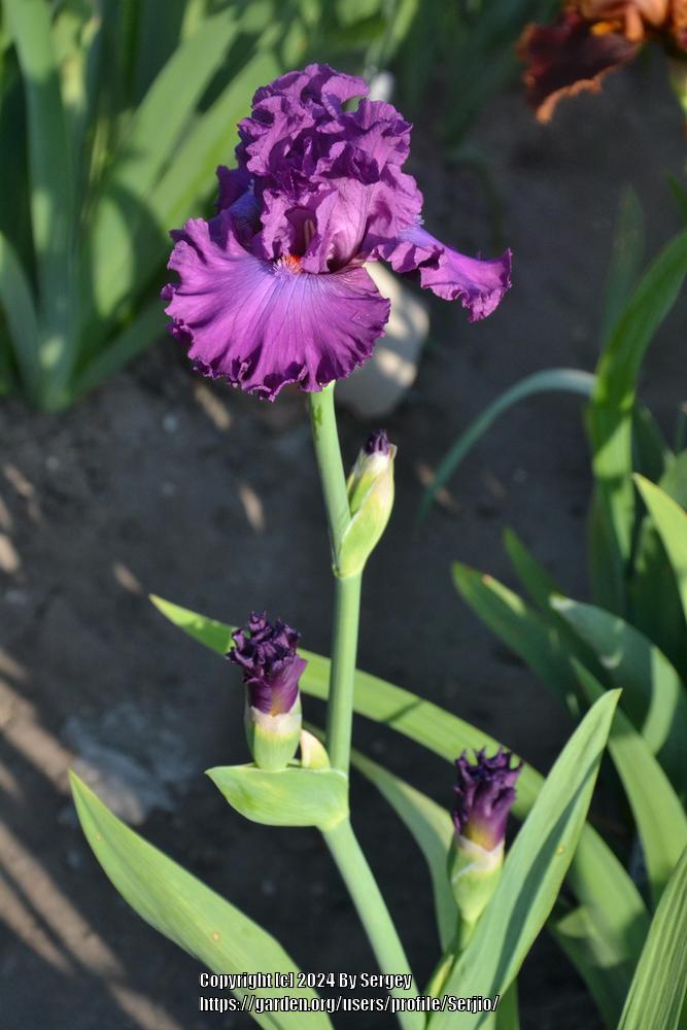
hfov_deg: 17.5
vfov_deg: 26.0
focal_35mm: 78
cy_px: 515
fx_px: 2232
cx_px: 344
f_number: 5
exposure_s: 1/1250
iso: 800
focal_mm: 52
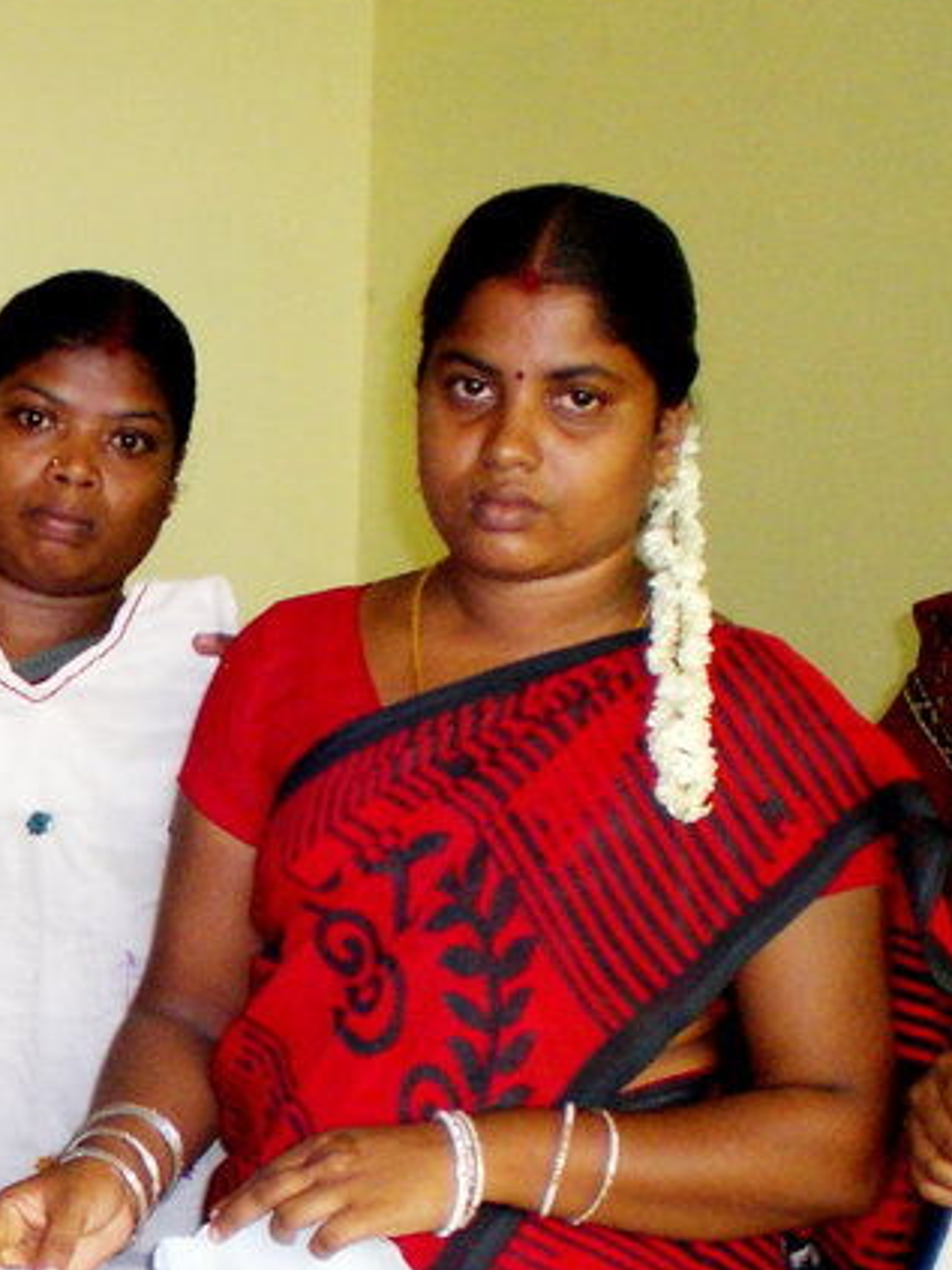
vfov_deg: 21.0
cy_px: 1084
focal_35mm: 92
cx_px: -249
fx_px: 3375
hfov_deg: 15.4
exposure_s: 1/60
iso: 200
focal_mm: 6.3
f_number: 3.1
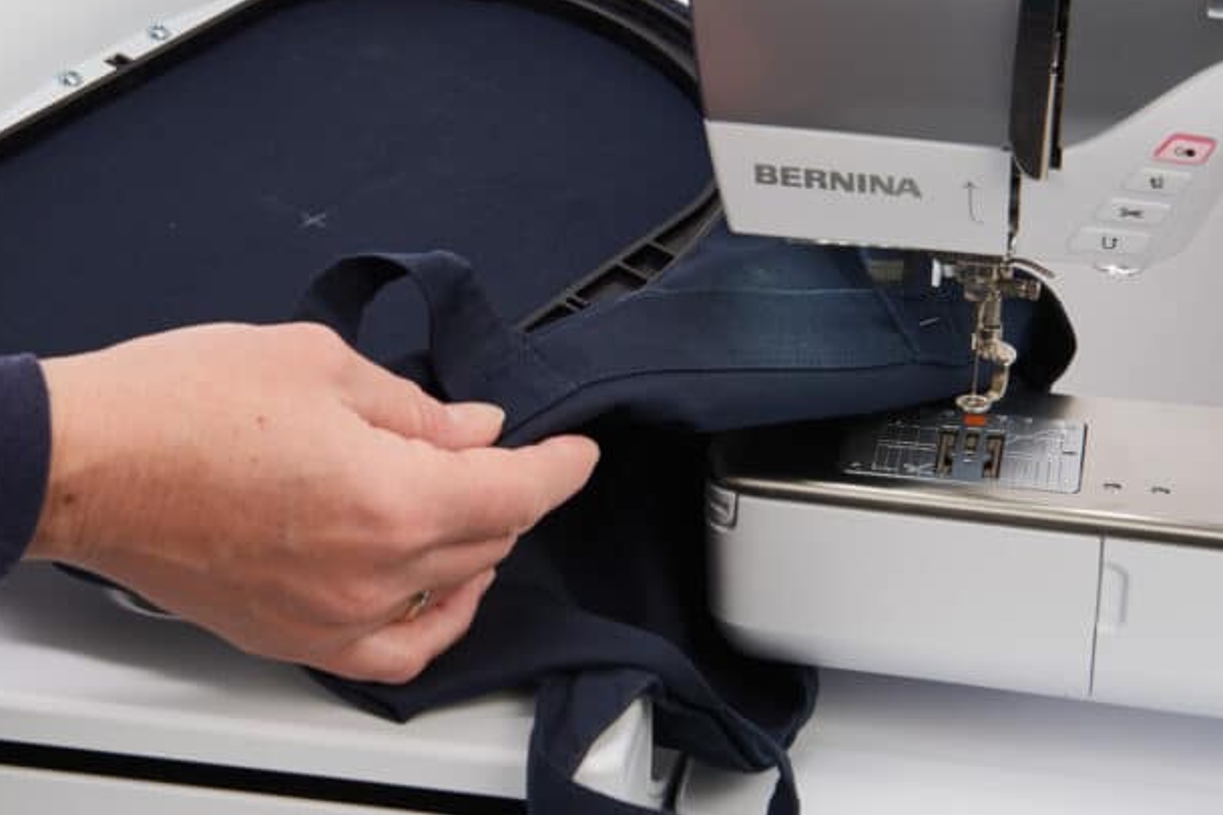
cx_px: 566
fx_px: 3771
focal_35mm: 111
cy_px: 280
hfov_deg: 18.4
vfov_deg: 12.3
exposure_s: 1/8
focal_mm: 66
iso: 100
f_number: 11
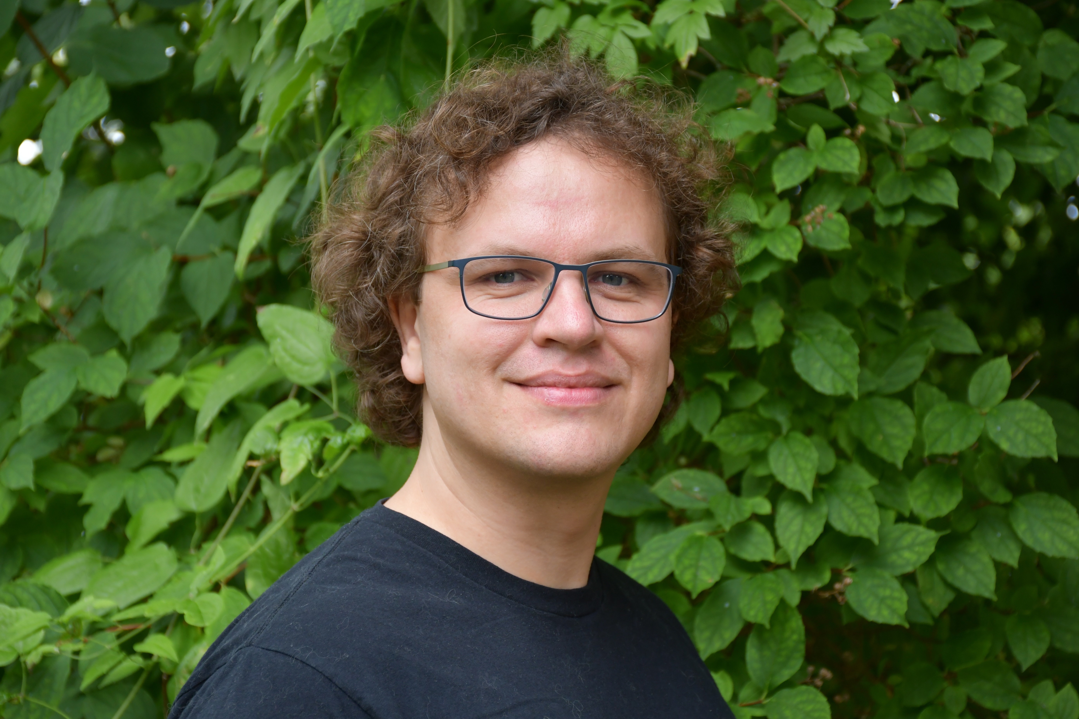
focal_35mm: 105
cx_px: 540
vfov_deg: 13.0
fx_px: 3147
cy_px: 360
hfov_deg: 19.5
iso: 640
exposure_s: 1/250
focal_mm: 70
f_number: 5
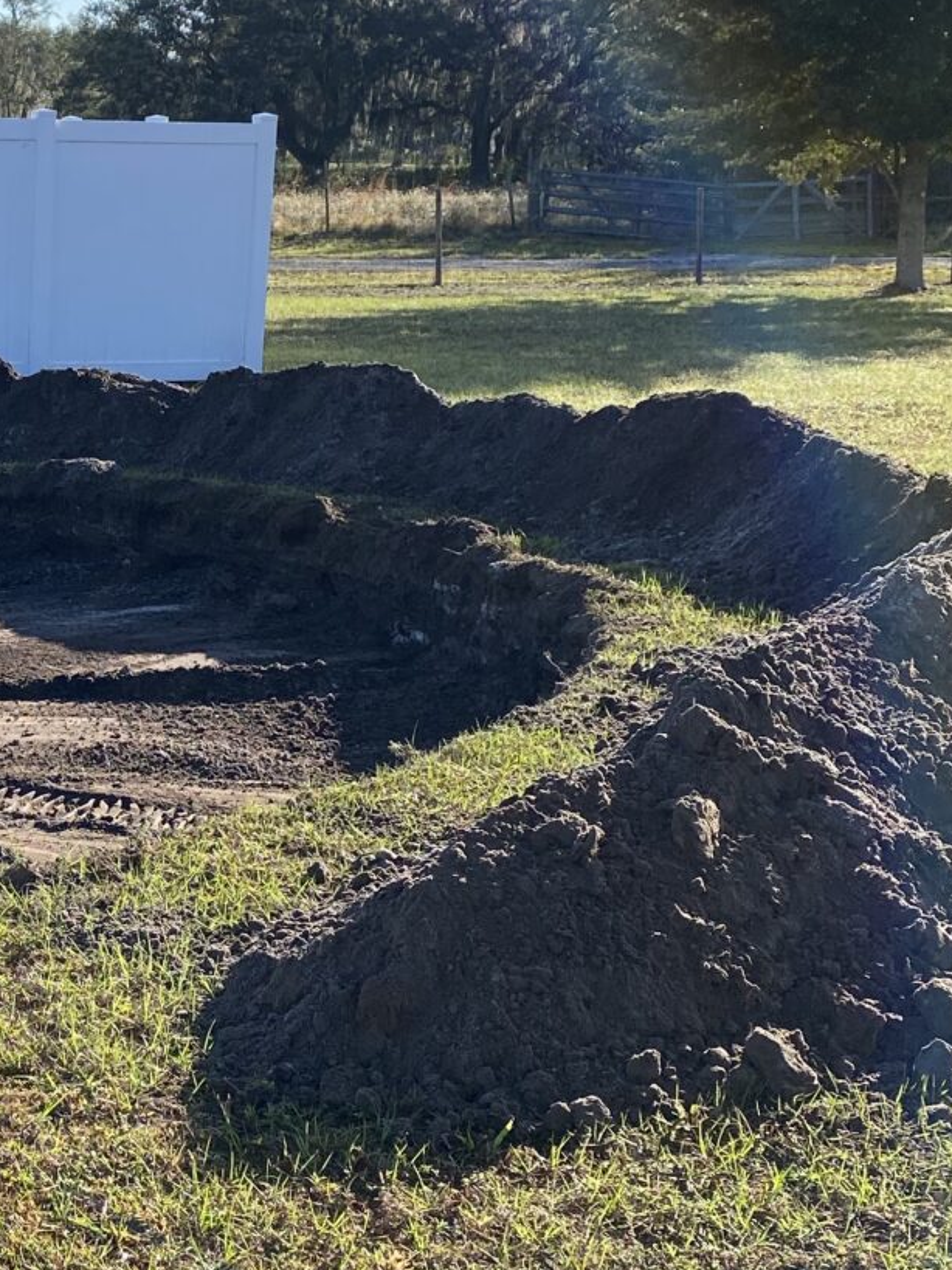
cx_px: -158
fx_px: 2384
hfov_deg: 21.2
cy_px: 657
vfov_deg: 29.8
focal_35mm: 65
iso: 32
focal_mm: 4.25
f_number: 1.8
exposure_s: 1/2358
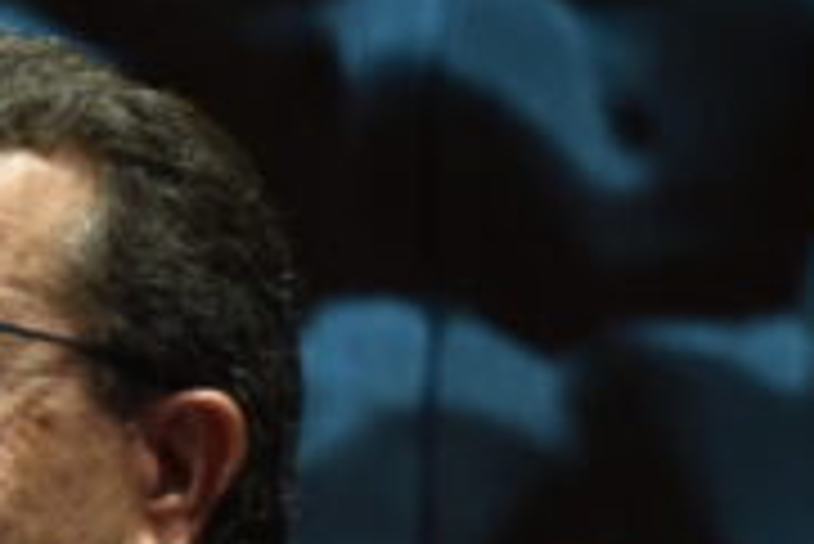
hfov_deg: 1.9
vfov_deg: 1.2
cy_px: 1023
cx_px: -904
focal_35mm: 1102
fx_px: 24937
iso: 400
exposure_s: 1/125
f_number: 3.2
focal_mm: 200
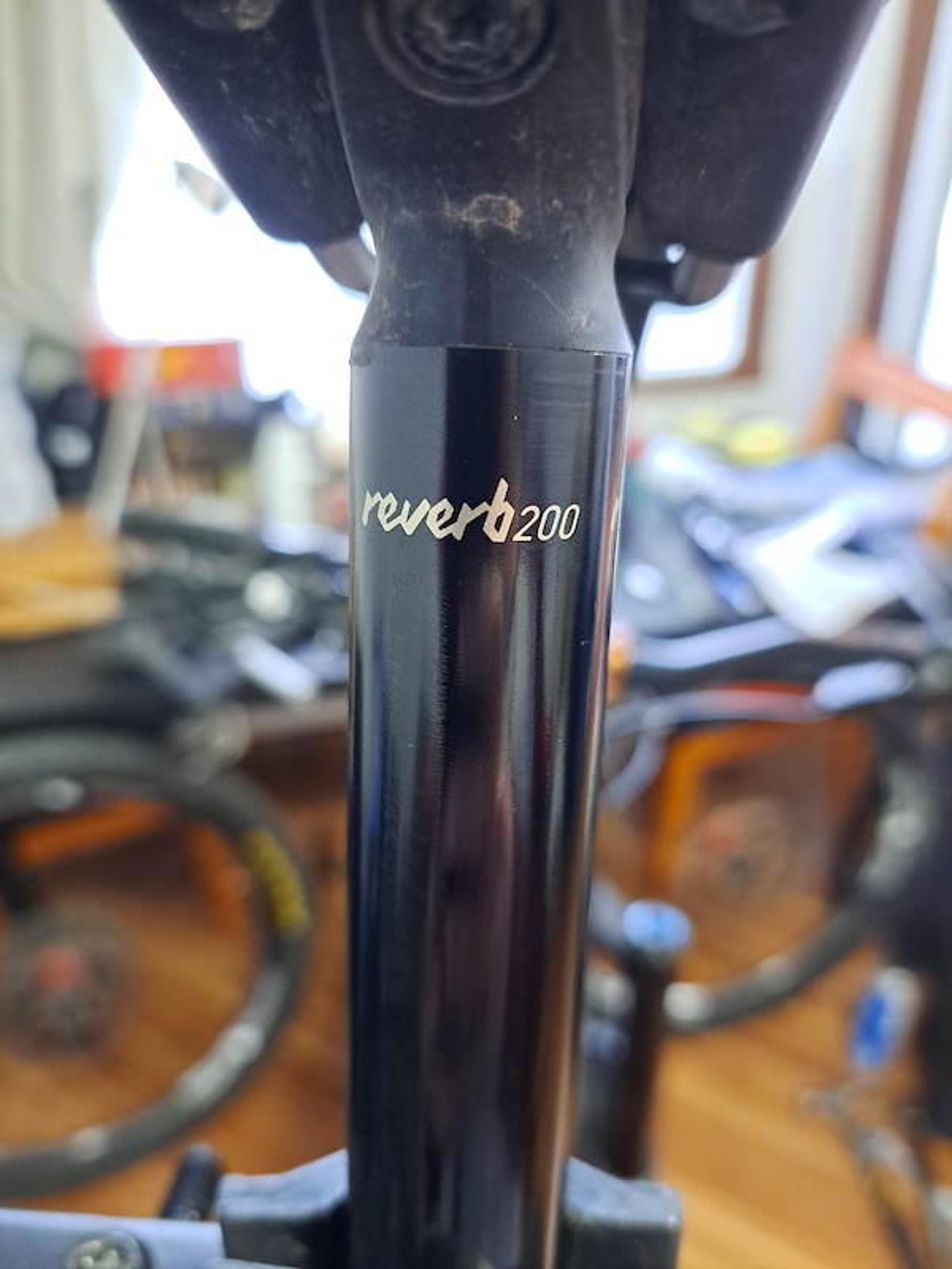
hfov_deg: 56.8
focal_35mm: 24
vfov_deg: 71.6
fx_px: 880
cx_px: 476
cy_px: 634
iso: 400
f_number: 1.8
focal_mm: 5.23
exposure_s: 1/10
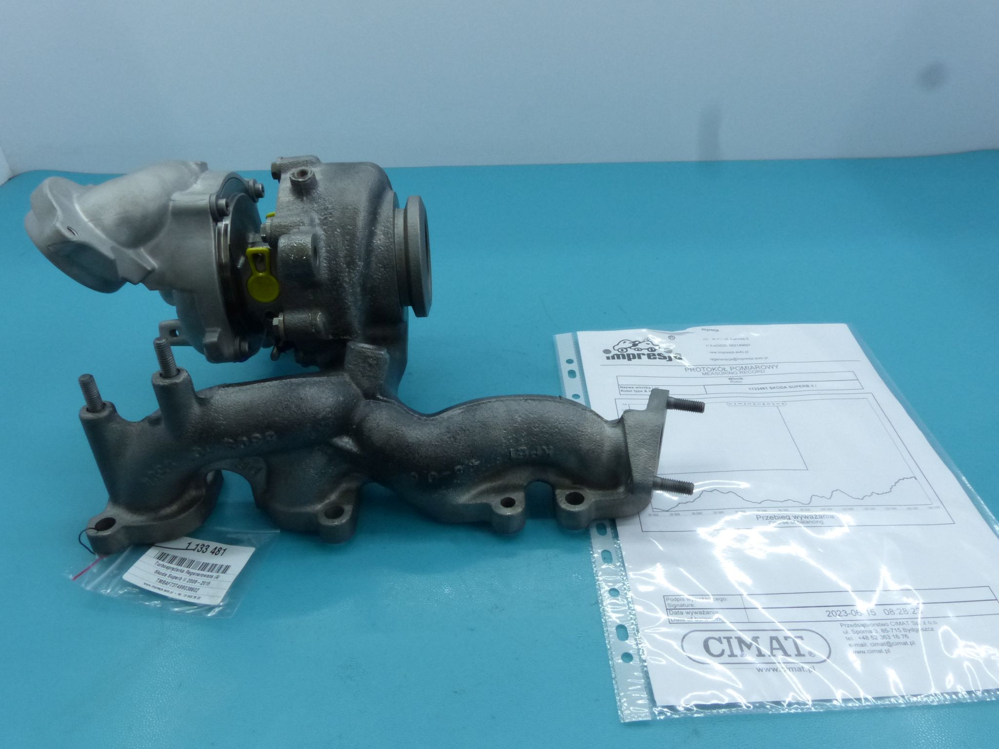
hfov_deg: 69.4
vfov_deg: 54.9
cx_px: 500
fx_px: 721
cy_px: 374
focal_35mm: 25
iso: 320
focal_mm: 4.5
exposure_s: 1/60
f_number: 8
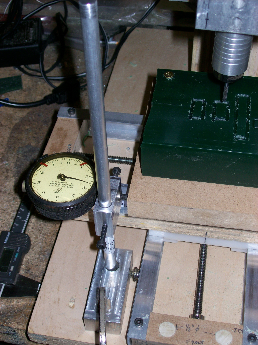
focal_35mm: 56
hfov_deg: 26.1
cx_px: 129
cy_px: 172
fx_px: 557
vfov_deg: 34.4
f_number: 3.4
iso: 80
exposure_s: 1/84.5
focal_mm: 9.4
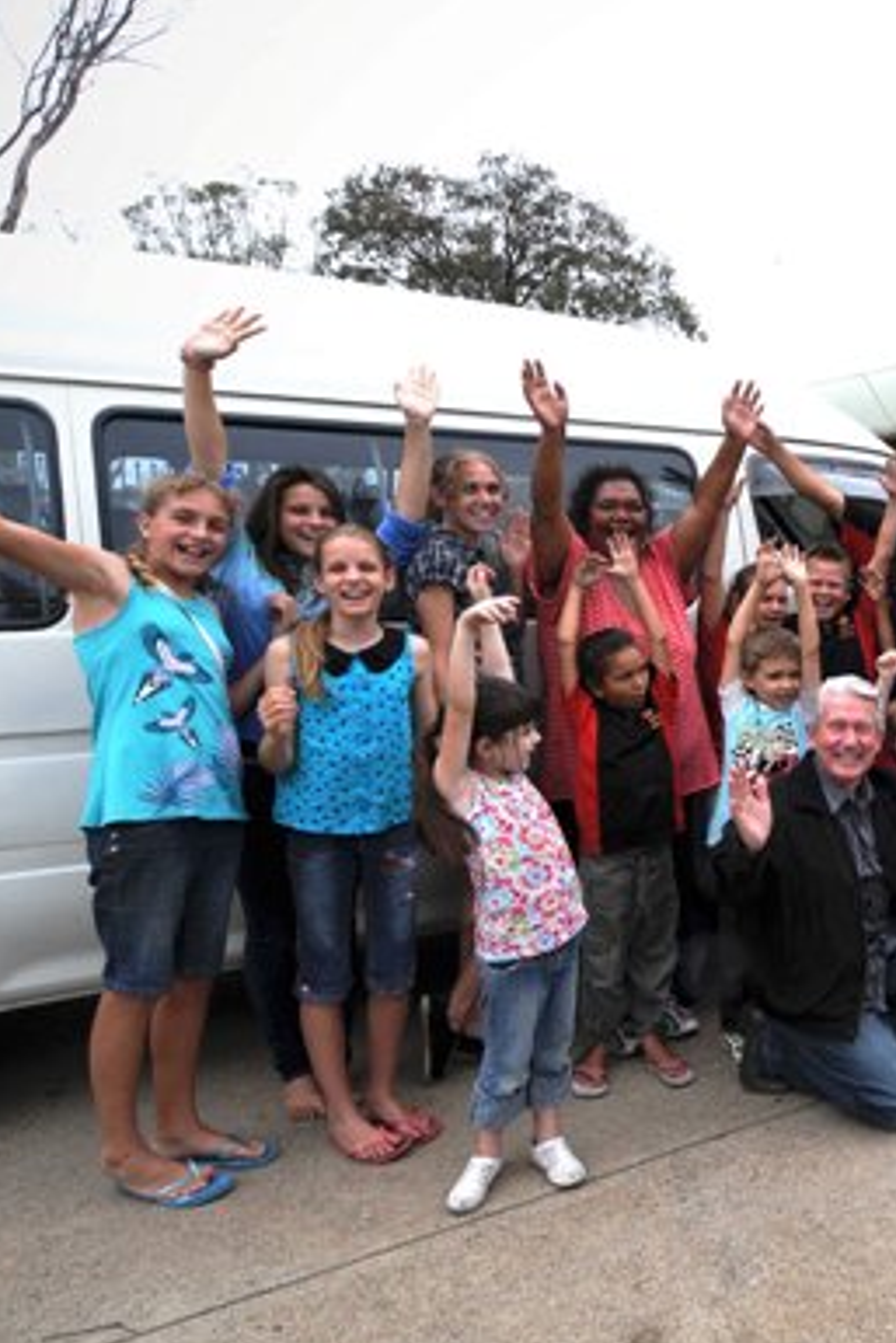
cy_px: 682
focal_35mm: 28
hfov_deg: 39.3
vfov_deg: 65.4
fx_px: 1044
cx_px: 952
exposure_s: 1/400
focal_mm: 12
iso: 200
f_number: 10
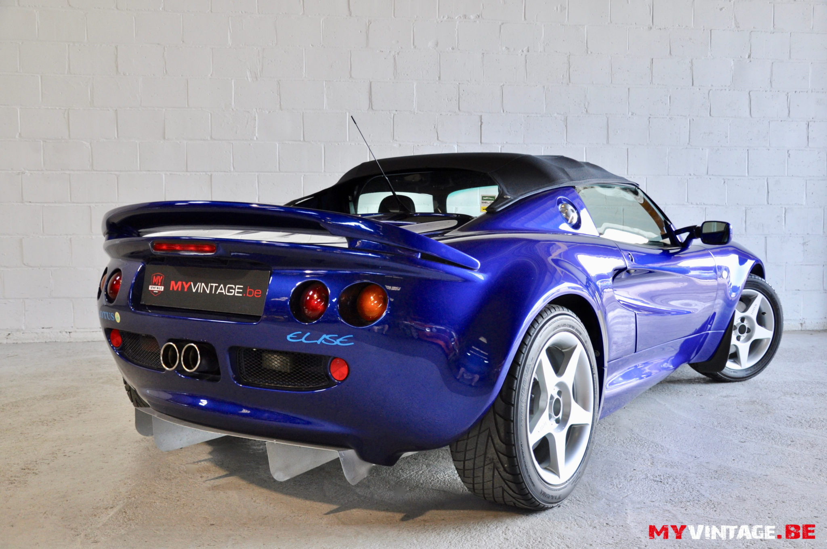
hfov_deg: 53.2
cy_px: 274
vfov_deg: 36.8
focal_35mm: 36
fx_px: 826
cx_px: 414
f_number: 4
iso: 500
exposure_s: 1/60
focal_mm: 24
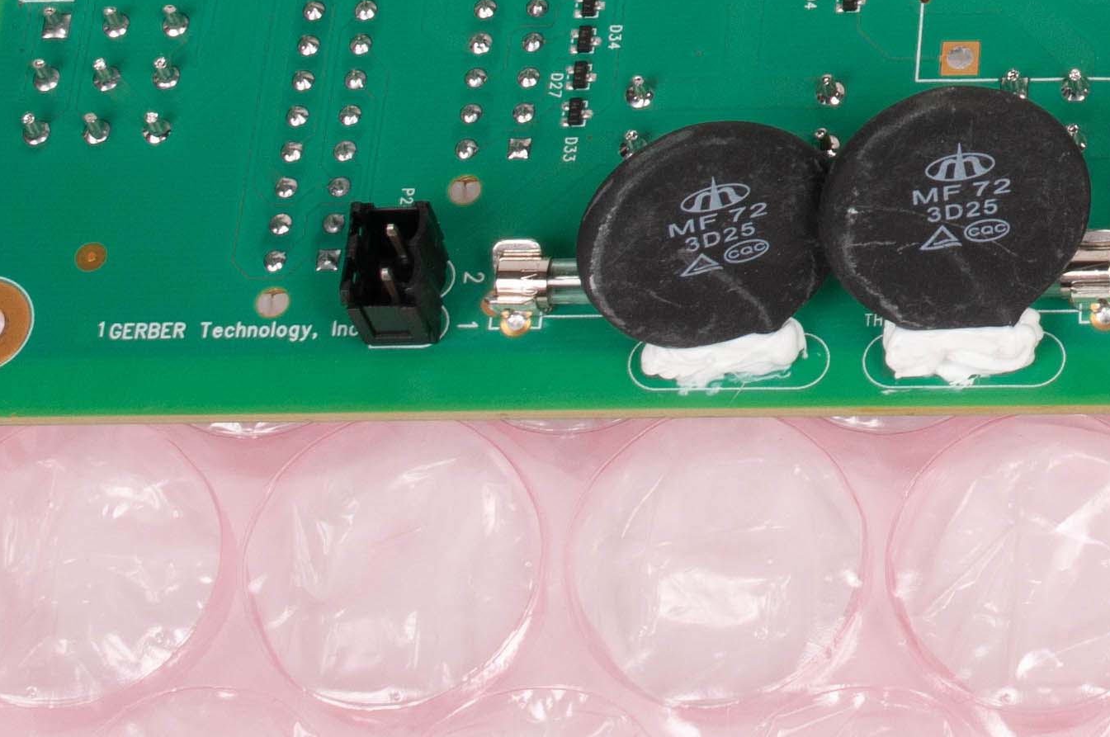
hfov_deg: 13.0
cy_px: -352
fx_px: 4711
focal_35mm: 153
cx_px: 1385
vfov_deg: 8.7
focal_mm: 32
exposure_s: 1/80
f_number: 11
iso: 200
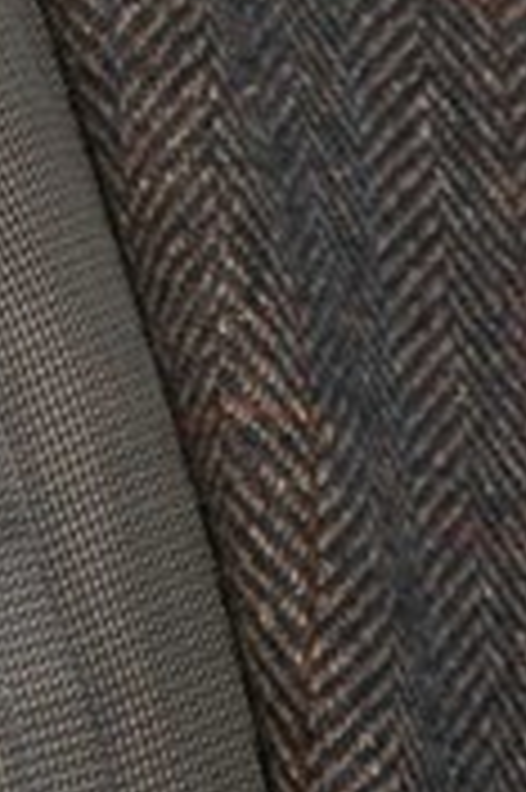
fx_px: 13746
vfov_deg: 3.2
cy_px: -1280
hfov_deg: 2.2
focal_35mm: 626
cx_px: -454
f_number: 5.6
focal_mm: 72
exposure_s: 1/180
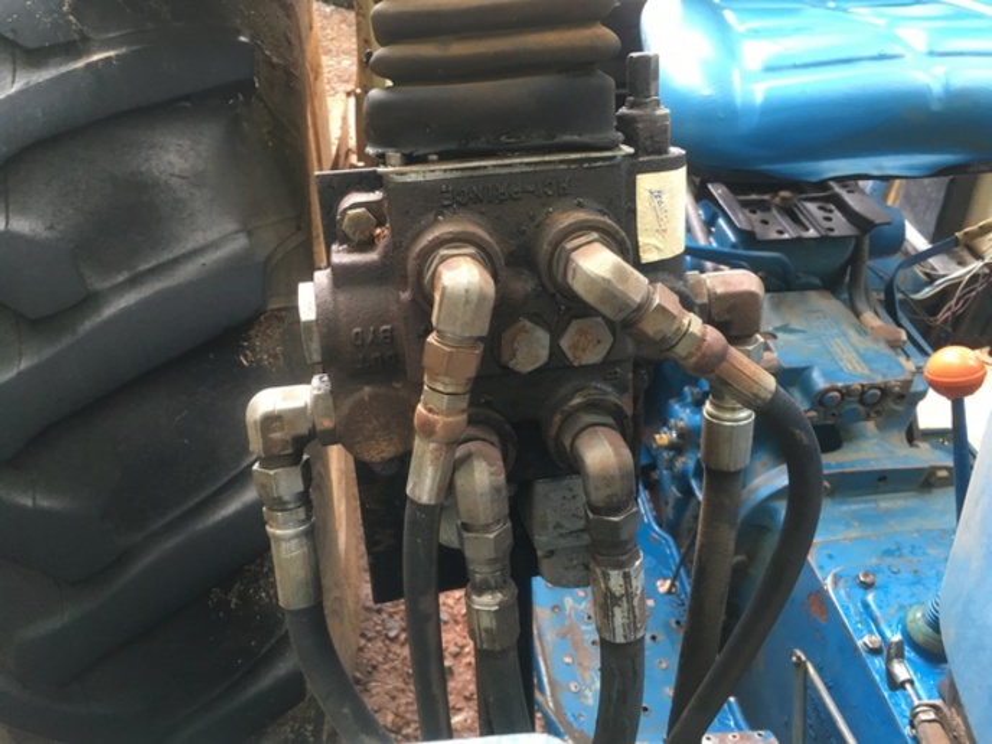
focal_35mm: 29
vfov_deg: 48.2
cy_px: 372
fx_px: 831
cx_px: 496
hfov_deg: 61.7
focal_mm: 4.15
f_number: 2.2
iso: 100
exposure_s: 1/30
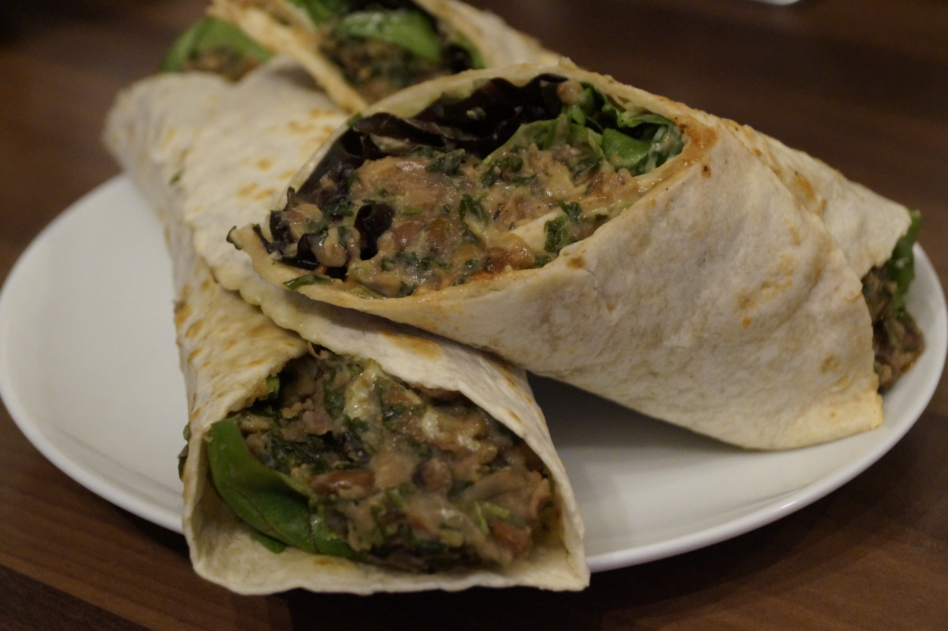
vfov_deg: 18.2
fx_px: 1974
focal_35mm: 75
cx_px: 474
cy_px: 316
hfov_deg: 27.0
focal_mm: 50
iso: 3200
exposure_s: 1/40
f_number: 5.6
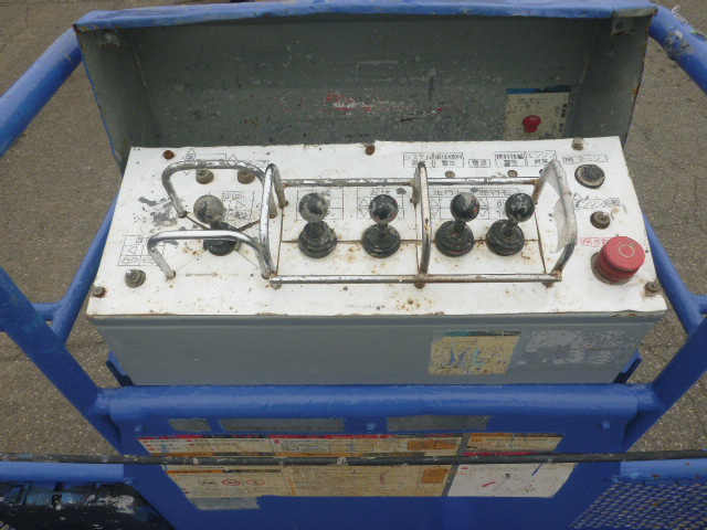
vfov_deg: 54.9
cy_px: 265
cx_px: 354
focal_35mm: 25
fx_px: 511
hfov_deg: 69.4
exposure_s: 1/250
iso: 100
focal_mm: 4.5
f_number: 3.9
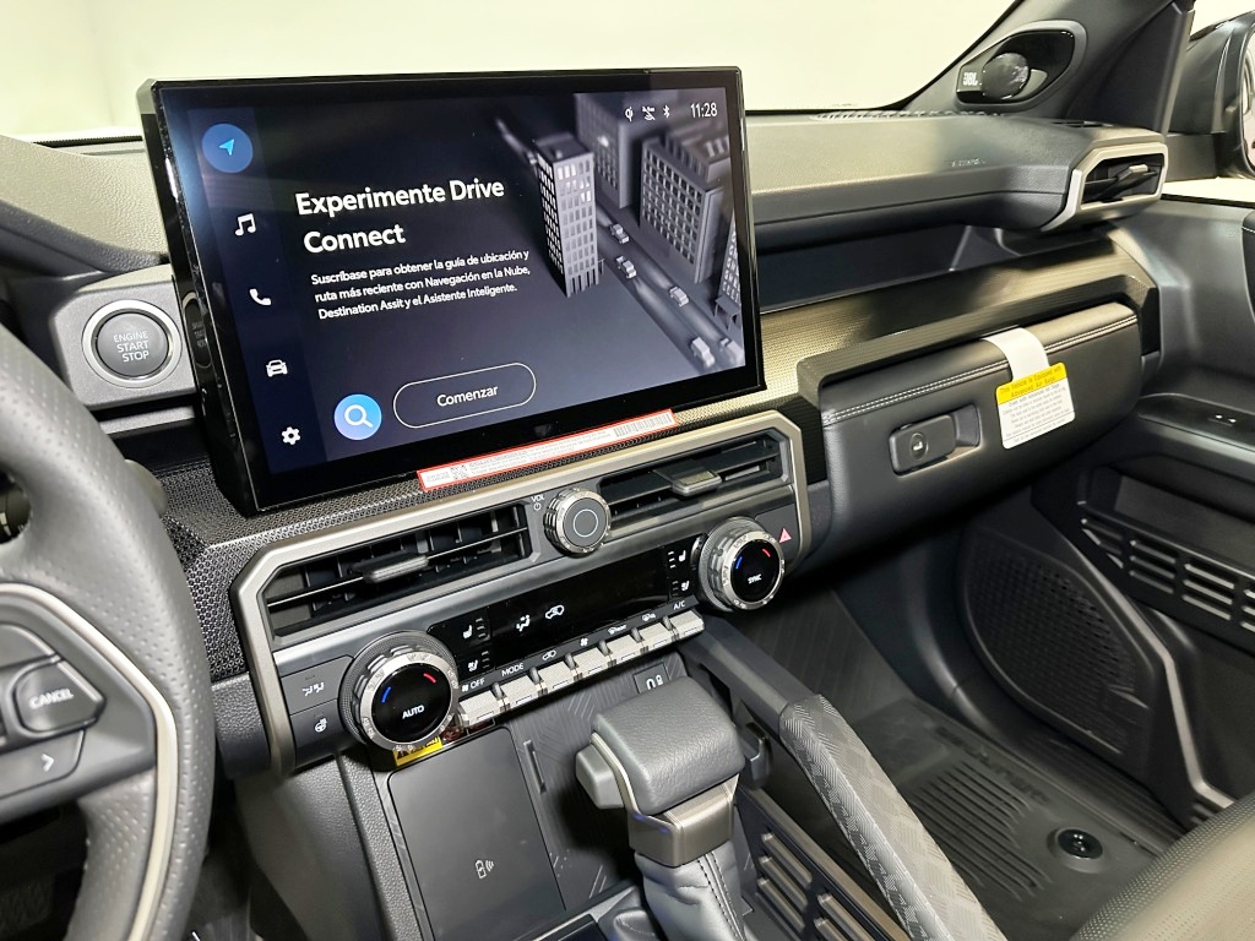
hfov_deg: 71.6
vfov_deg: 56.8
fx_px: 870
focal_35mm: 24
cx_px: 628
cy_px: 470
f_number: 1.78
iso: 1000
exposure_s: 1/38
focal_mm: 6.86
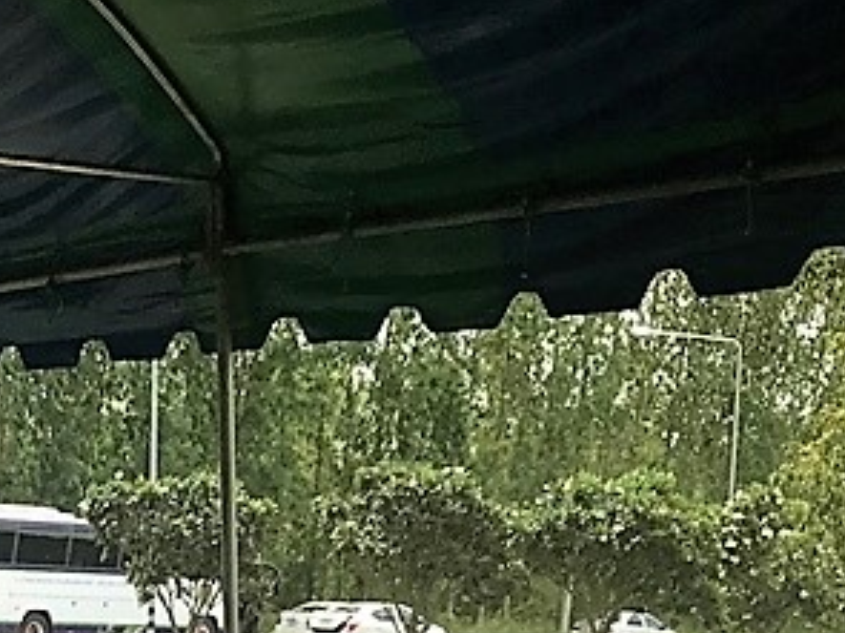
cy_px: 1057
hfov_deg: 19.1
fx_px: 2318
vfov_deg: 14.1
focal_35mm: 95
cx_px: -264
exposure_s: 1/643
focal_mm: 3.99
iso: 20
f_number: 1.8
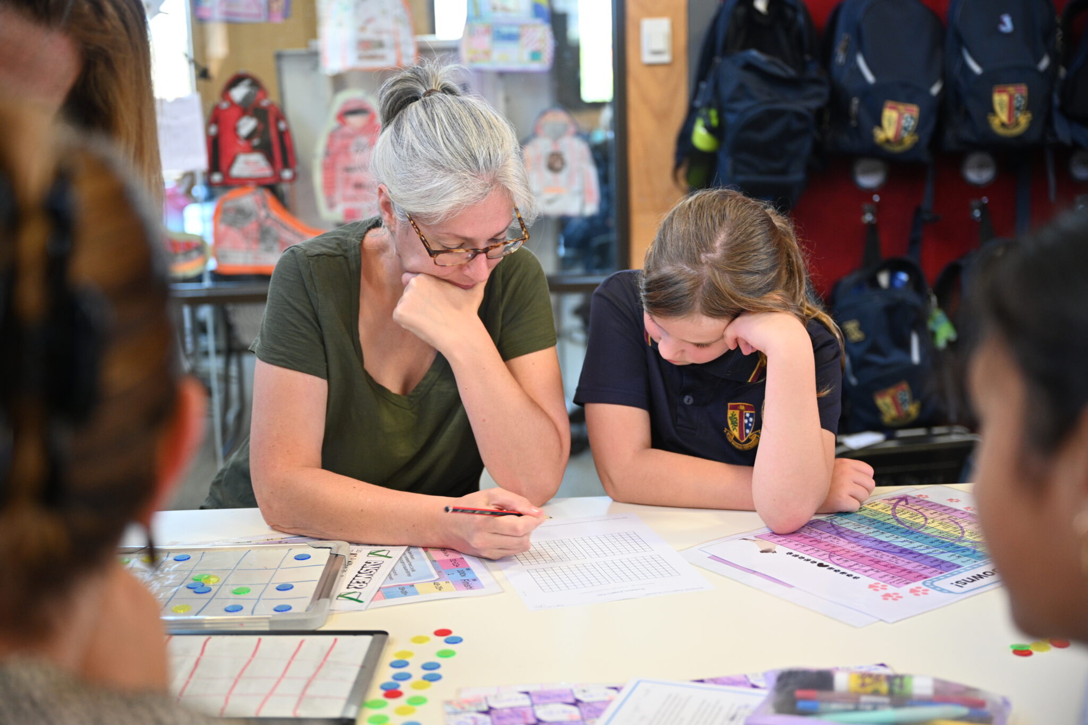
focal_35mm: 47
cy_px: 362
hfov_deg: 41.9
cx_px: 544
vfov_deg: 28.6
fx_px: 1420
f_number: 2.8
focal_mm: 47
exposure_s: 1/125
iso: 1000
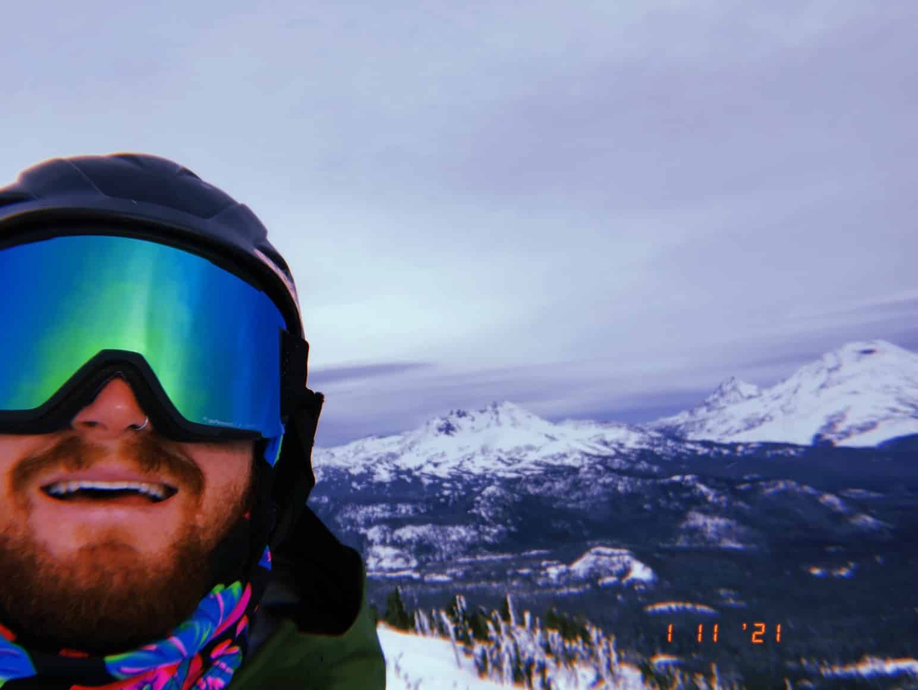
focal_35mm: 32
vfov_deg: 44.2
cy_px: 345
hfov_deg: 56.8
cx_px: 459
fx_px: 849
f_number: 2.2
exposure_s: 1/588
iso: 20
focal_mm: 2.87
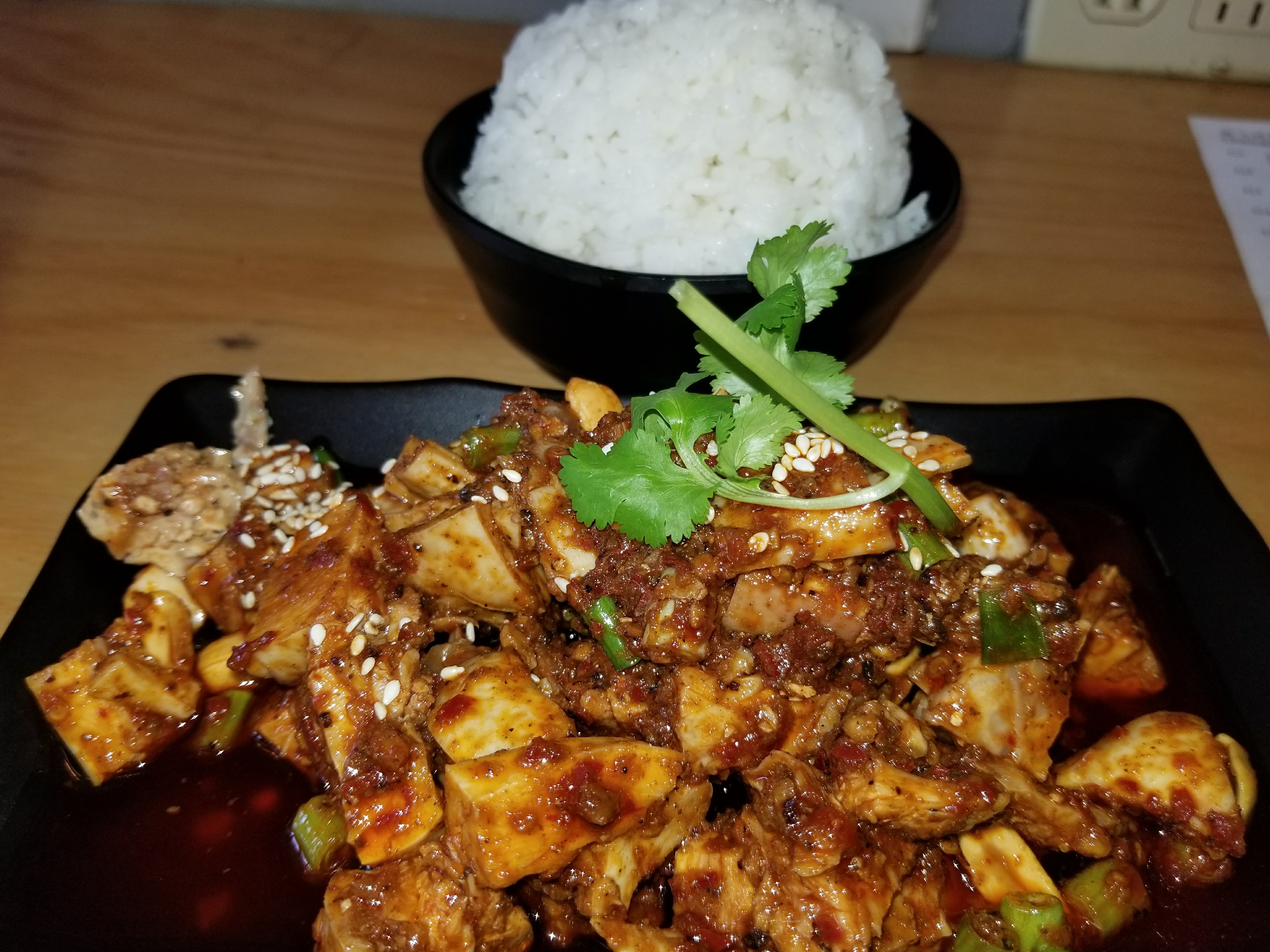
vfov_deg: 51.4
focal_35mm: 27
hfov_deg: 65.3
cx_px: 643
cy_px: 481
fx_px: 991
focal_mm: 4.25
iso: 50
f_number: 1.7
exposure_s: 1/207
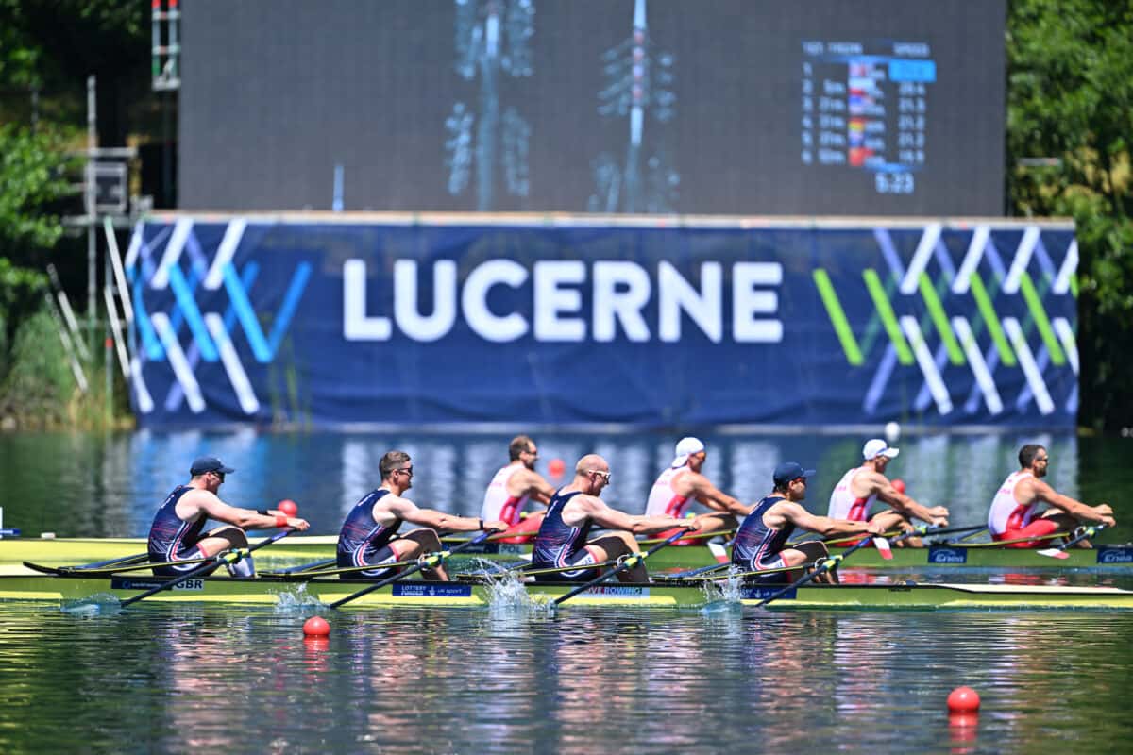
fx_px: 12588
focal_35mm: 400
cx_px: 566
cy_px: 378
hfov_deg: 5.2
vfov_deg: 3.4
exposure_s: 1/1250
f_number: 2.8
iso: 64
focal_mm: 400
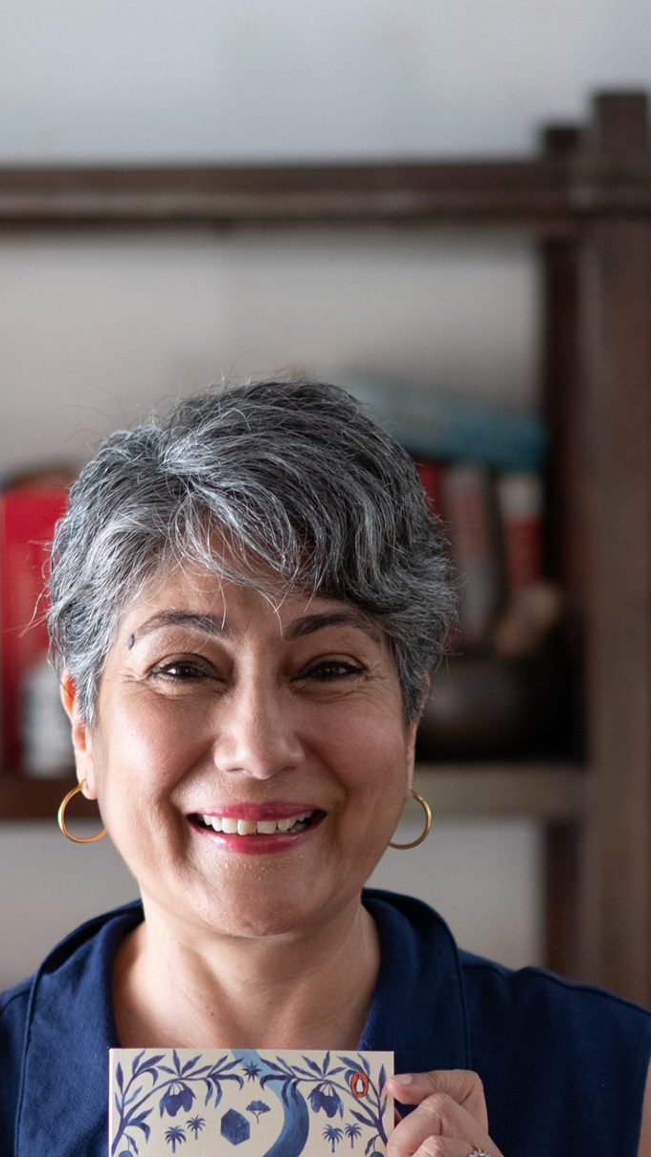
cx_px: 252
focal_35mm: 198
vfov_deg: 10.9
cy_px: 839
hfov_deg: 6.1
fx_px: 6077
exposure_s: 1/100
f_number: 2.2
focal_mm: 85
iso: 1400
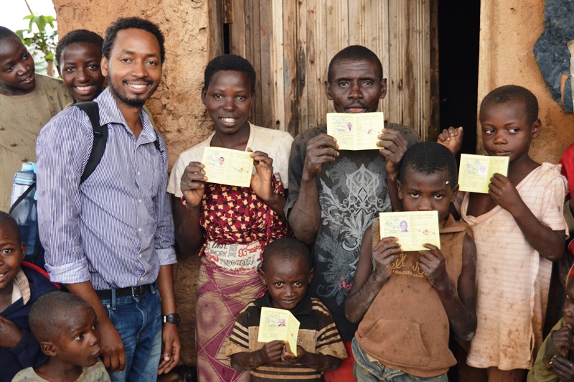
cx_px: 287
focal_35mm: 51
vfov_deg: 26.4
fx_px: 812
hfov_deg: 38.9
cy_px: 191
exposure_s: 1/60
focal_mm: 34
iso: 640
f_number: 4.5
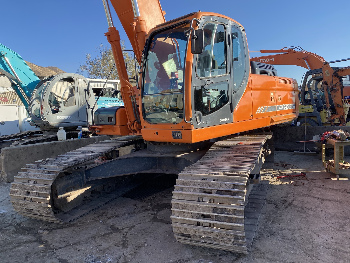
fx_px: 263
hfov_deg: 67.3
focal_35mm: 26
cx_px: 175
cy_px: 132
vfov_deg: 53.1
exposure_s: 1/1206
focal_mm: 4.25
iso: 32
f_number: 1.8
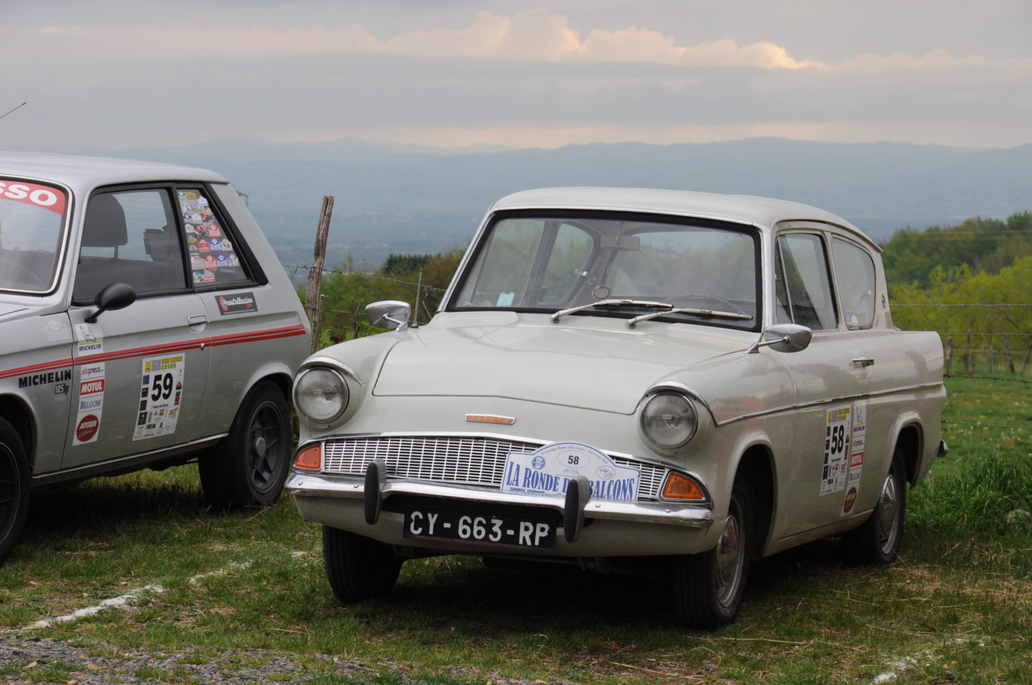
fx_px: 4080
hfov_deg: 14.4
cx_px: 516
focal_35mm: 142
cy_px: 342
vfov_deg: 9.6
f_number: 13
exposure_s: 1/200
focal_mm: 95
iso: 400
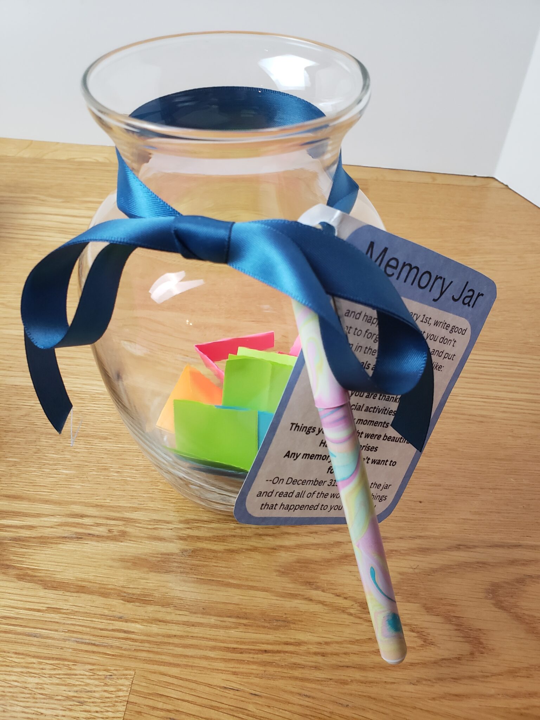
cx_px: 270
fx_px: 541
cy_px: 360
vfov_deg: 67.3
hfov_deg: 53.1
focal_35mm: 26
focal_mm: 4.3
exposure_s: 1/60
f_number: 2.4
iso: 250
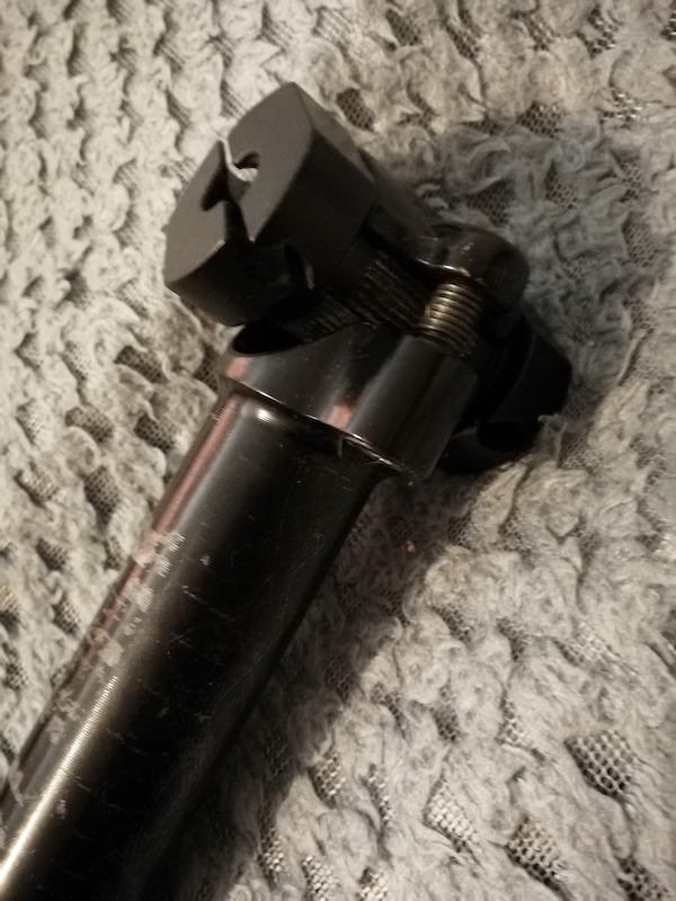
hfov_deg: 51.4
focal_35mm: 27
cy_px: 450
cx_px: 338
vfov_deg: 65.3
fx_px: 703
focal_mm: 3.95
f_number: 2.2
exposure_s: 1/16.7
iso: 2000
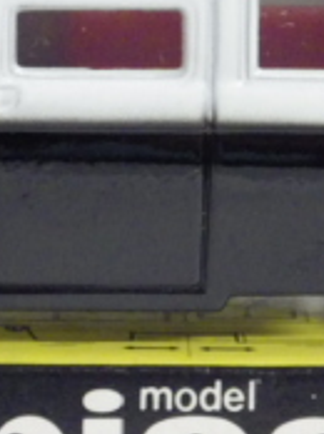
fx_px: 5480
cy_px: 367
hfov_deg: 3.4
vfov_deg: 4.5
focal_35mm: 438
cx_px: 122
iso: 800
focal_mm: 21.3
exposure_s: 1/30
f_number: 4.8
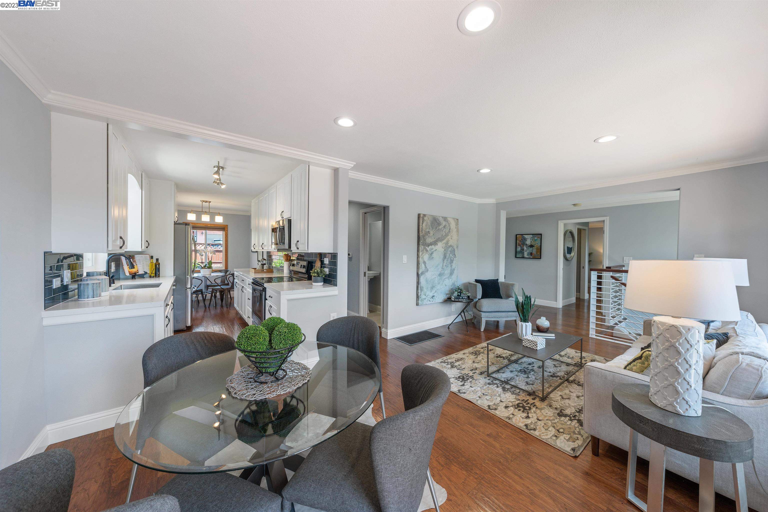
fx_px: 256
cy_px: 256
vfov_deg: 90.0
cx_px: 384
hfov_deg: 112.6
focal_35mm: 12
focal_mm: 12
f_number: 9
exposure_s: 1/6
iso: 125
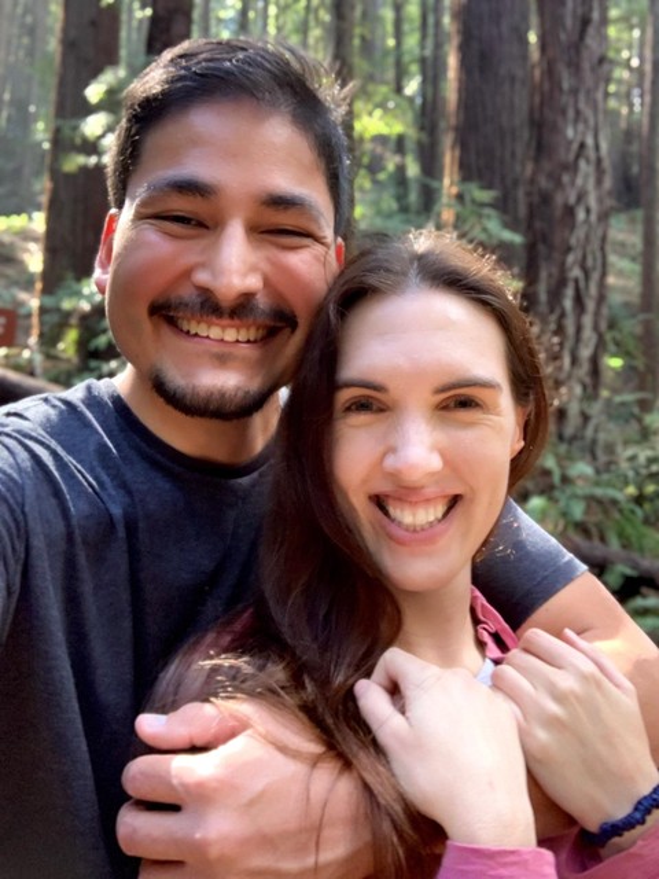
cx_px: 330
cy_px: 440
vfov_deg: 56.8
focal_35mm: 32
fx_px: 812
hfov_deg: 44.2
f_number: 2.2
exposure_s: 1/57
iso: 320
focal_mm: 2.87
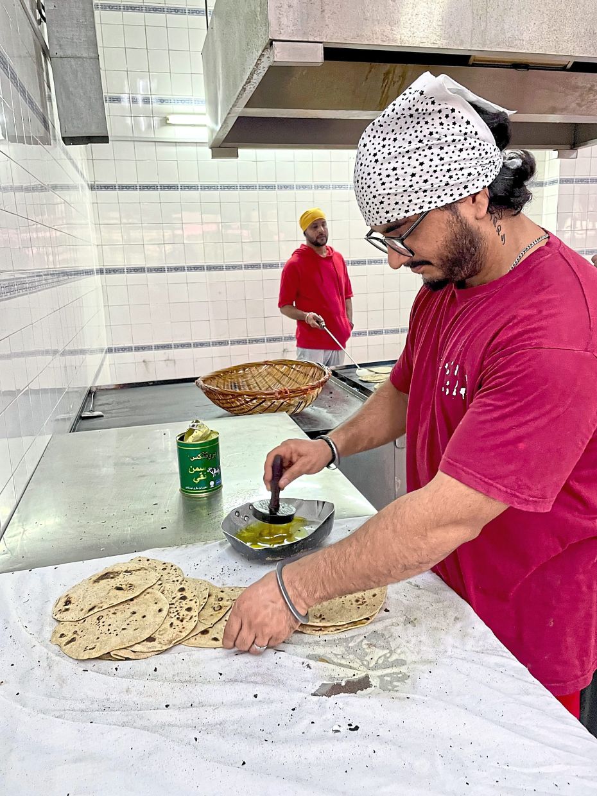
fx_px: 598
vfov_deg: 67.3
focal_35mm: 26
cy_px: 398
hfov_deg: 53.1
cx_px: 298
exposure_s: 1/50
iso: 200
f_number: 1.6
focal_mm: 4.2
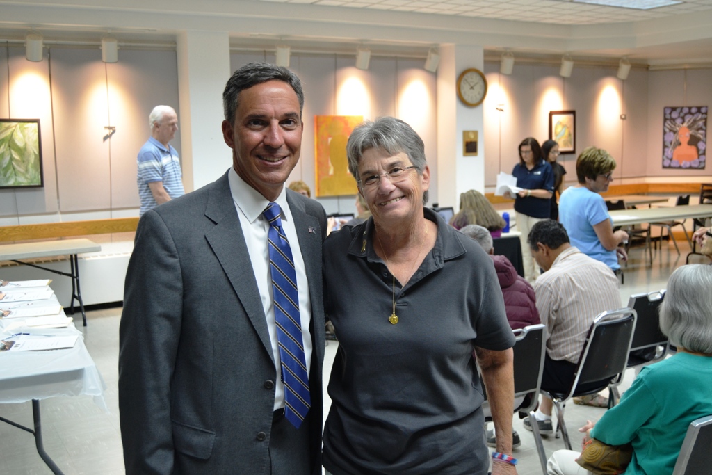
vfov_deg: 34.2
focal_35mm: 39
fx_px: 771
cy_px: 238
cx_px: 356
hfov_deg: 49.5
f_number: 4
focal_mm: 26
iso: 560
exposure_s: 1/60
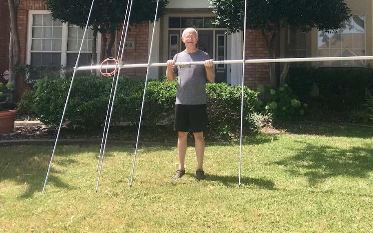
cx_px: 185
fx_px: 437
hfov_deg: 46.2
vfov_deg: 29.2
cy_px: 46
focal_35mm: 43
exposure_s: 1/447
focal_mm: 4.2
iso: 25
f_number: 2.2
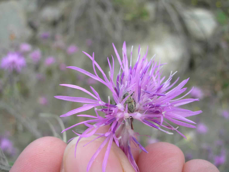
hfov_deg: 49.0
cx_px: 114
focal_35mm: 38
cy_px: 86
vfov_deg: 37.7
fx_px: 251
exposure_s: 1/173
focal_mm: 7.8
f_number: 4.8
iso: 50
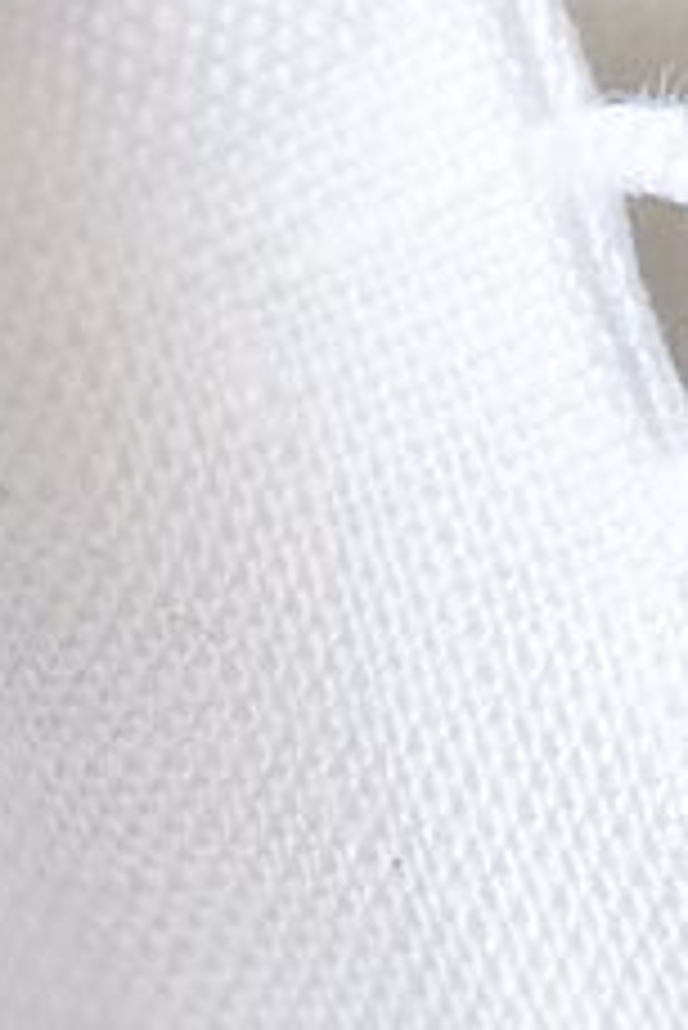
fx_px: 5555
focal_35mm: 194
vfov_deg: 10.6
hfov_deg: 7.0
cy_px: 807
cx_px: 764
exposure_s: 1/60
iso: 500
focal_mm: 31
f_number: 5
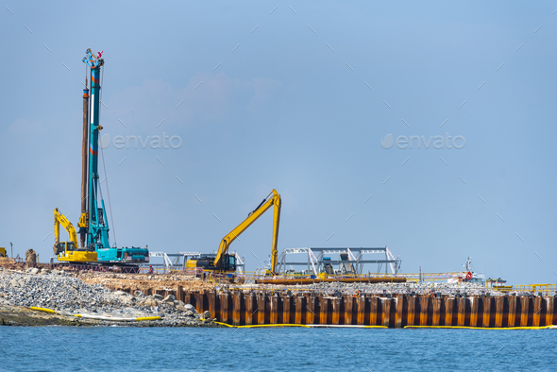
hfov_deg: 6.9
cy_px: 186
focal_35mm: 300
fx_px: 4644
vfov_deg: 4.6
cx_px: 278
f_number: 4
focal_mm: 300
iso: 50
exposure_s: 1/1250
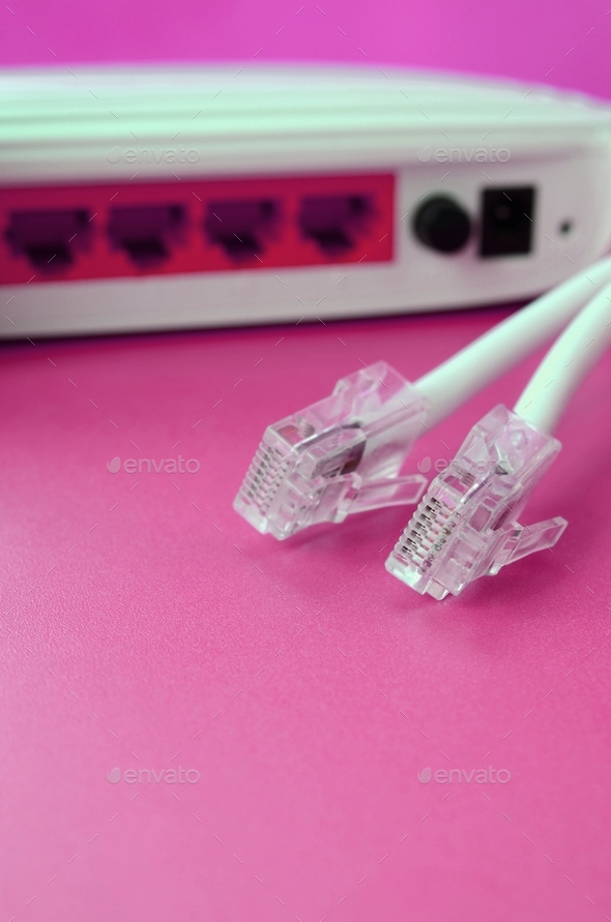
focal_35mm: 60
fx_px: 1535
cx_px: 306
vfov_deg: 33.5
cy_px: 461
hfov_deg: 22.5
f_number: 11
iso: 100
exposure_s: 1/3
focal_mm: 40
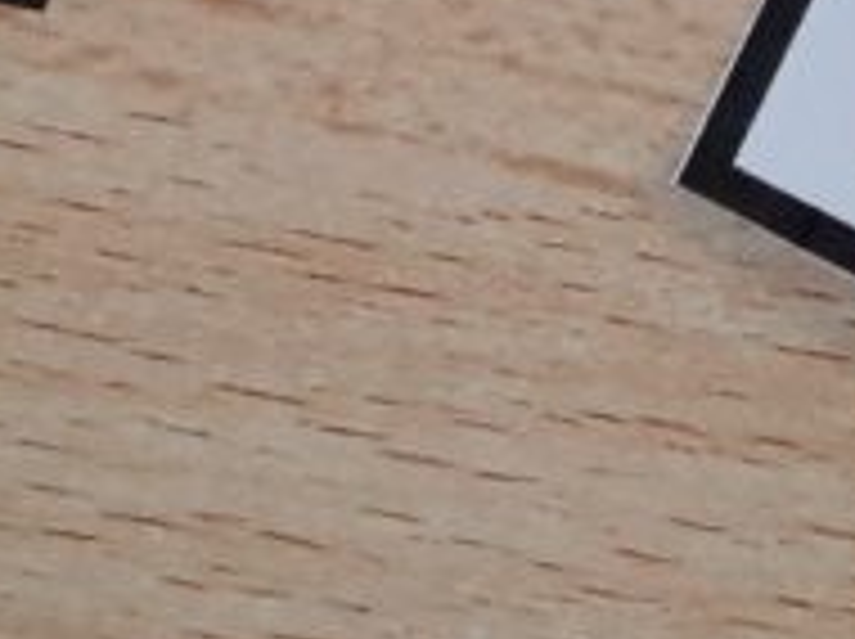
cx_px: 490
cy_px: -572
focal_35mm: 135
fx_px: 3330
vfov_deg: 10.2
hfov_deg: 14.6
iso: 250
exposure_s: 1/50
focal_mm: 4.6
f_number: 2
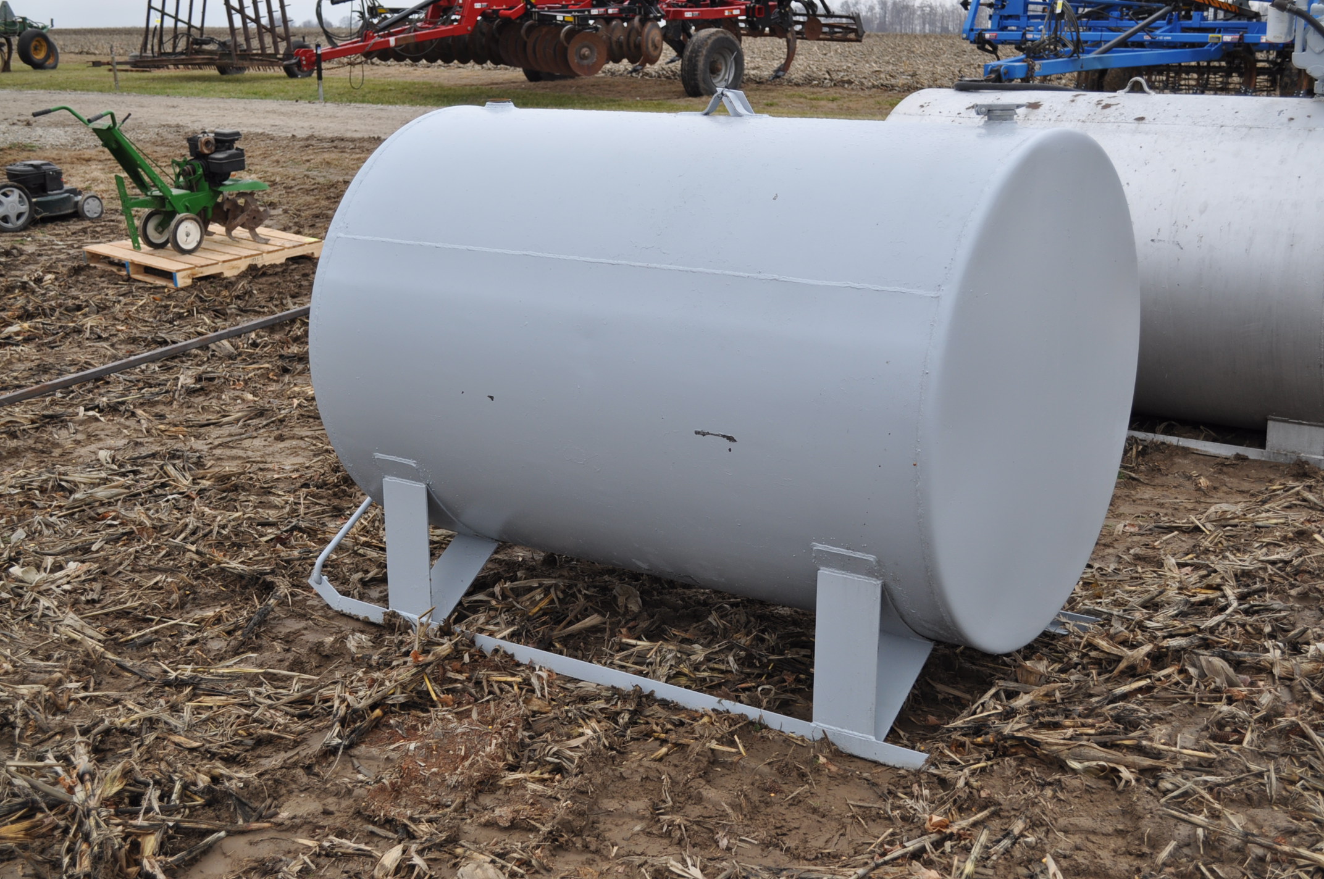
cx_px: 662
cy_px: 440
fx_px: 1598
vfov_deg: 30.8
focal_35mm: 44
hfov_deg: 45.0
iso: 200
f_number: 5.6
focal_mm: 29
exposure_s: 1/125
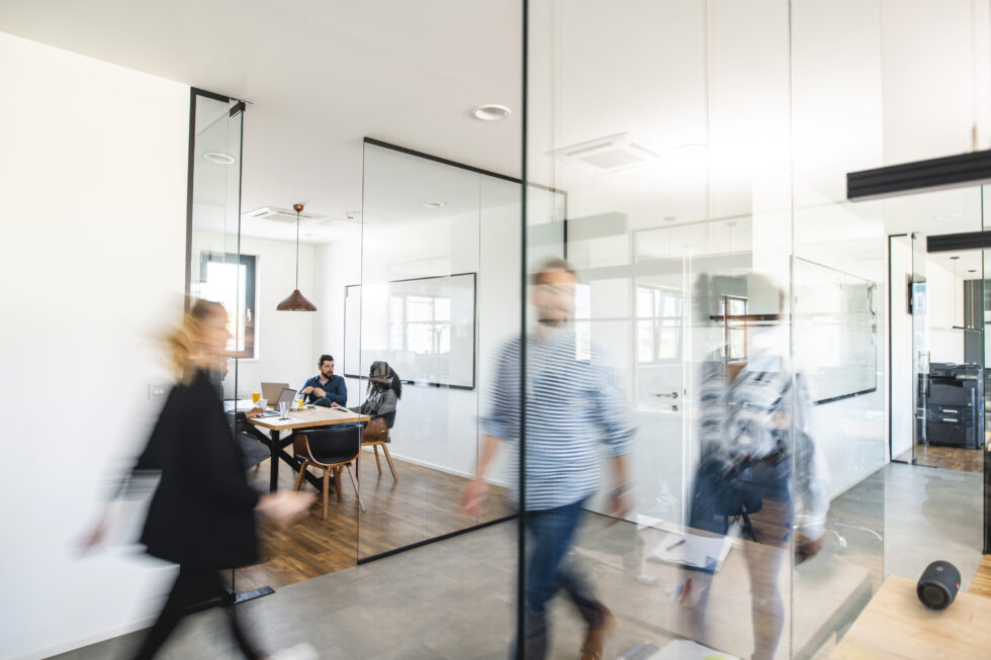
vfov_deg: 61.9
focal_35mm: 20
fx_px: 550
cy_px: 330
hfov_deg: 84.0
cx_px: 496
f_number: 4
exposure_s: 1/13
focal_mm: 20
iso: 100
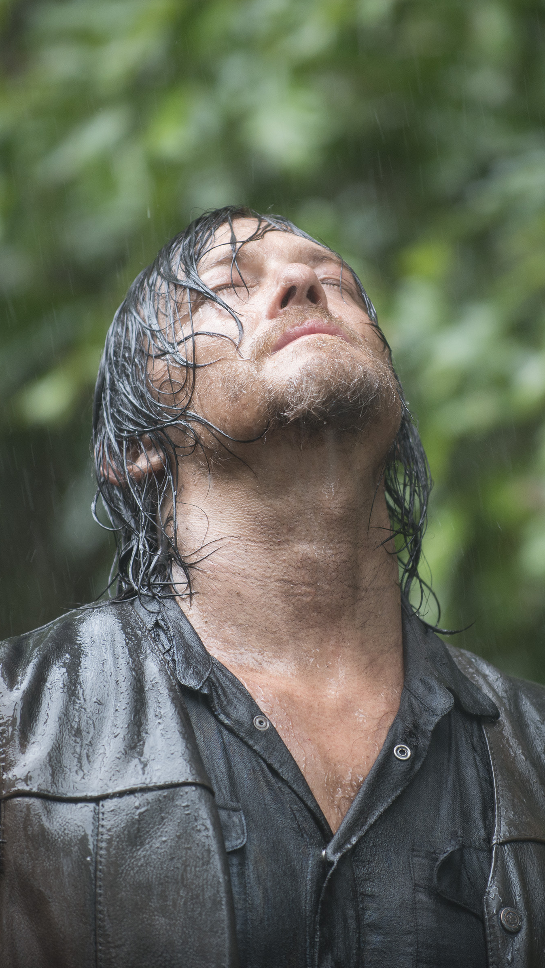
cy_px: 485
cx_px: 338
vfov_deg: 6.9
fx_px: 8094
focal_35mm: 315
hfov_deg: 3.9
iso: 500
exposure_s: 1/250
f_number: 3.2
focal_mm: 200
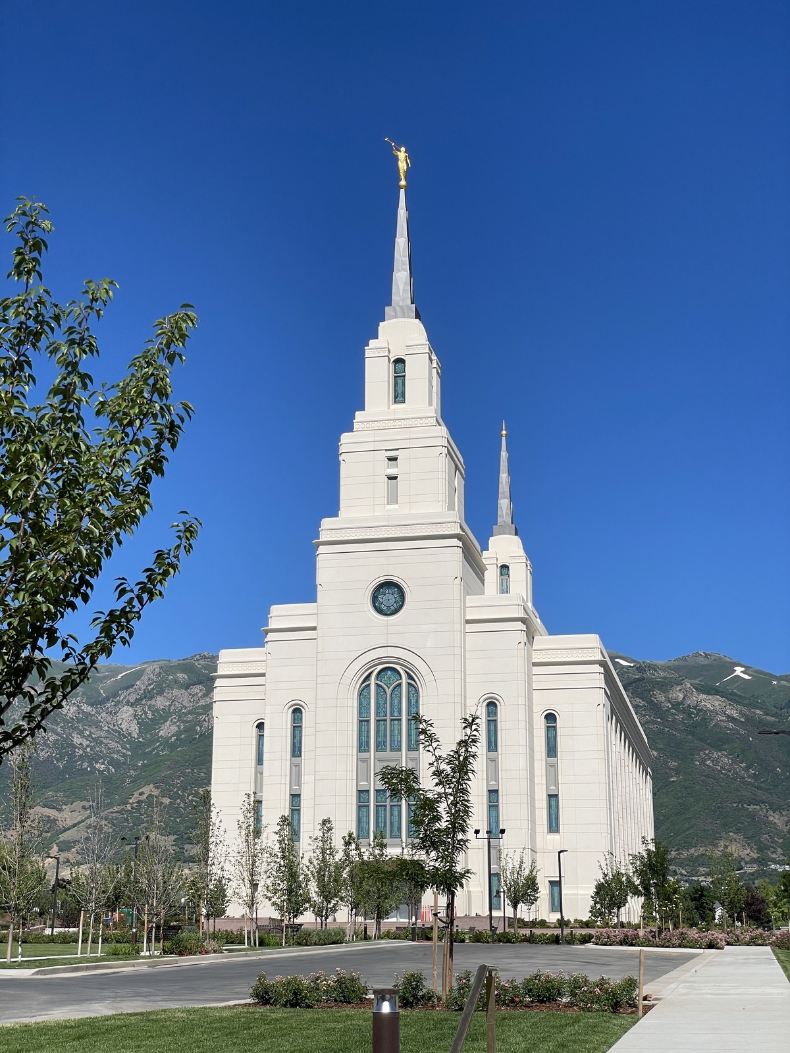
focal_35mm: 52
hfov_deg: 28.0
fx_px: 1582
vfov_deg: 36.8
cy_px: 526
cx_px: 395
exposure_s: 1/2660
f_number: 2
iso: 25
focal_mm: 6
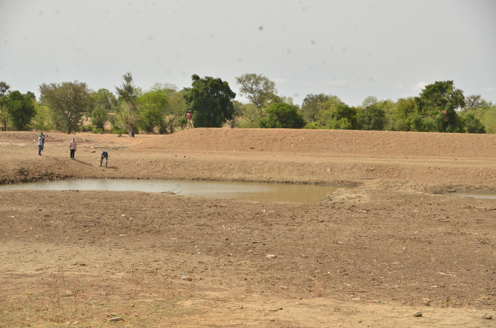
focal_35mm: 75
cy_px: 164
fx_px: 1031
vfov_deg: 18.1
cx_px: 248
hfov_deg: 27.0
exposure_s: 1/800
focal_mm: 50
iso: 640
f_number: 14
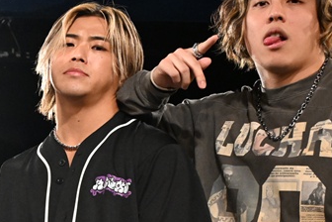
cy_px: 233
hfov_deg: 14.8
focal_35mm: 132
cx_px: -110
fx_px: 1217
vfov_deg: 10.3
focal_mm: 37
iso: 5000
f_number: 5
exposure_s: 1/1000
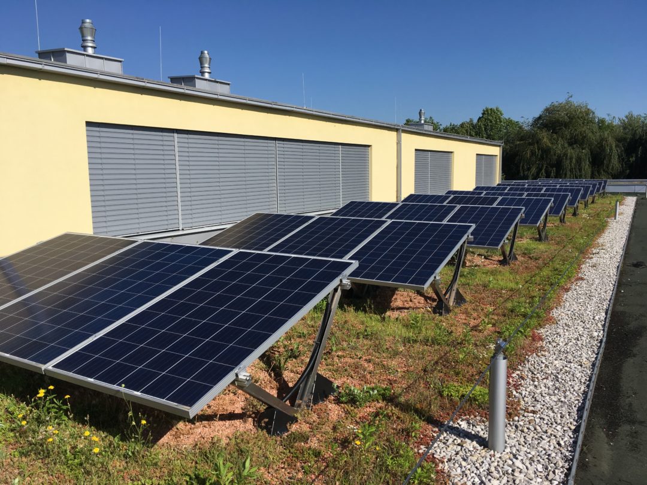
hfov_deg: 61.7
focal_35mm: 29
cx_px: 324
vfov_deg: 48.2
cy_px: 242
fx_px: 542
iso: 25
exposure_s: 1/2653
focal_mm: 4.15
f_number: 2.2
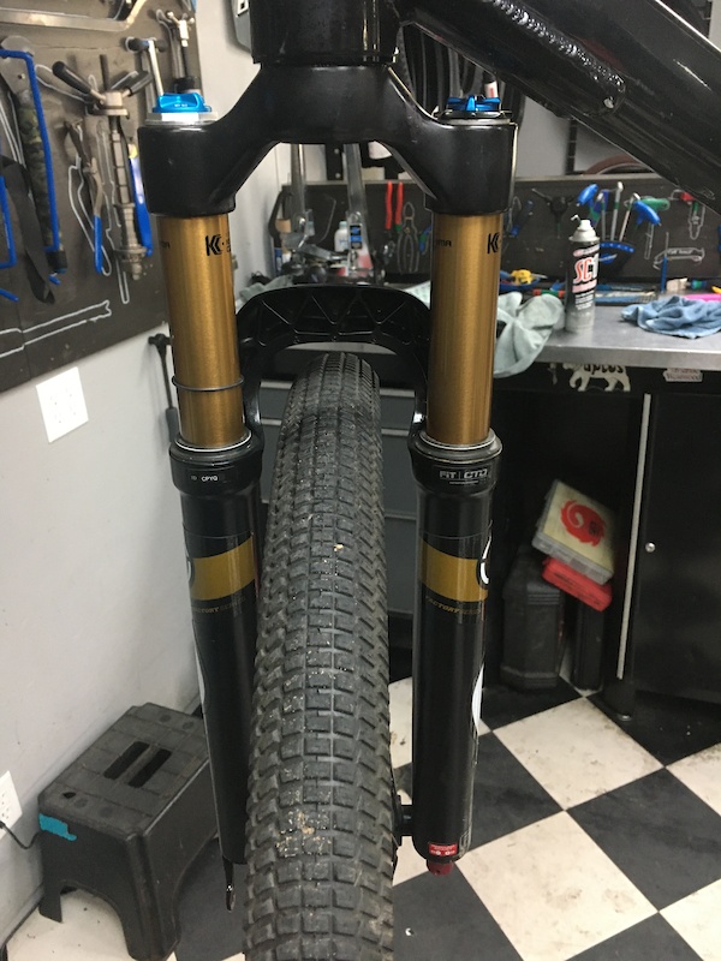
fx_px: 805
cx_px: 360
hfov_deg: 48.2
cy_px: 480
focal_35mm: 29
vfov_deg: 61.7
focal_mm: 4.15
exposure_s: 1/24
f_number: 2.2
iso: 200
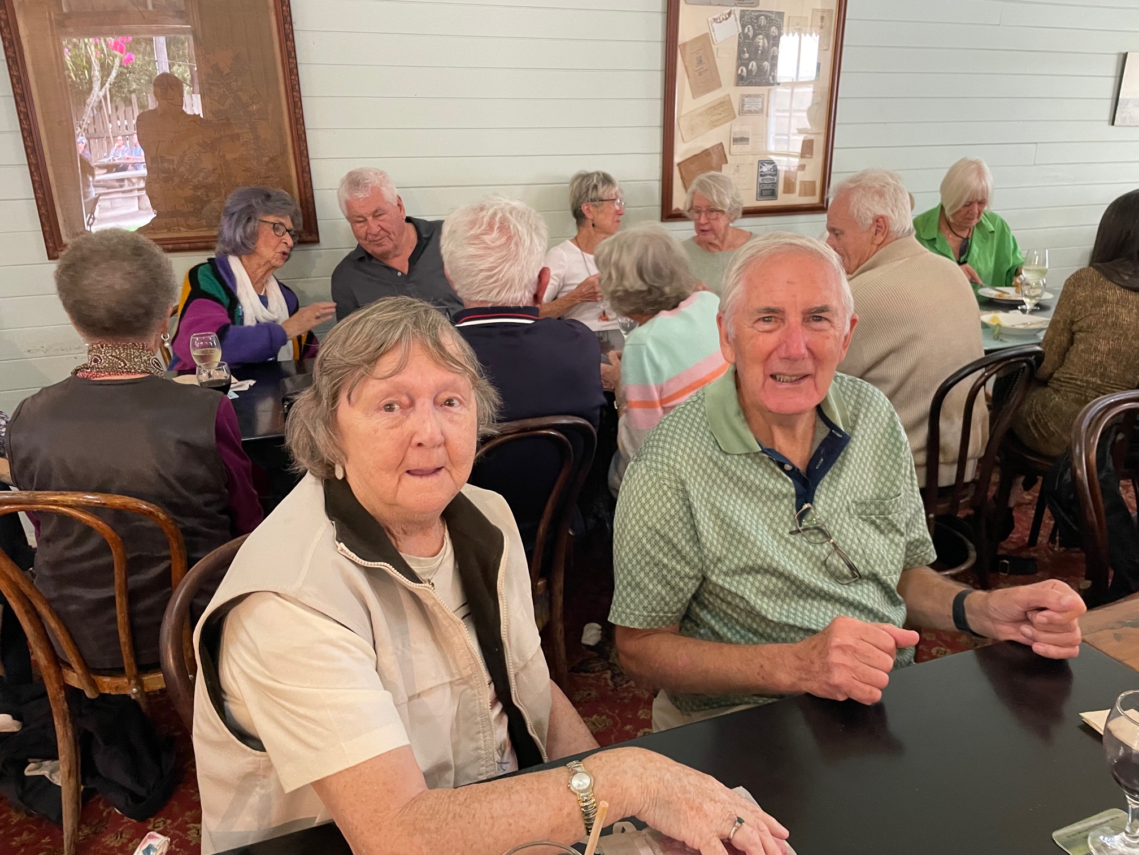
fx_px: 856
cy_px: 428
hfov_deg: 67.3
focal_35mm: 26
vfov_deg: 53.1
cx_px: 570
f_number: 1.6
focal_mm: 4.2
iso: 400
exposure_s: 1/33
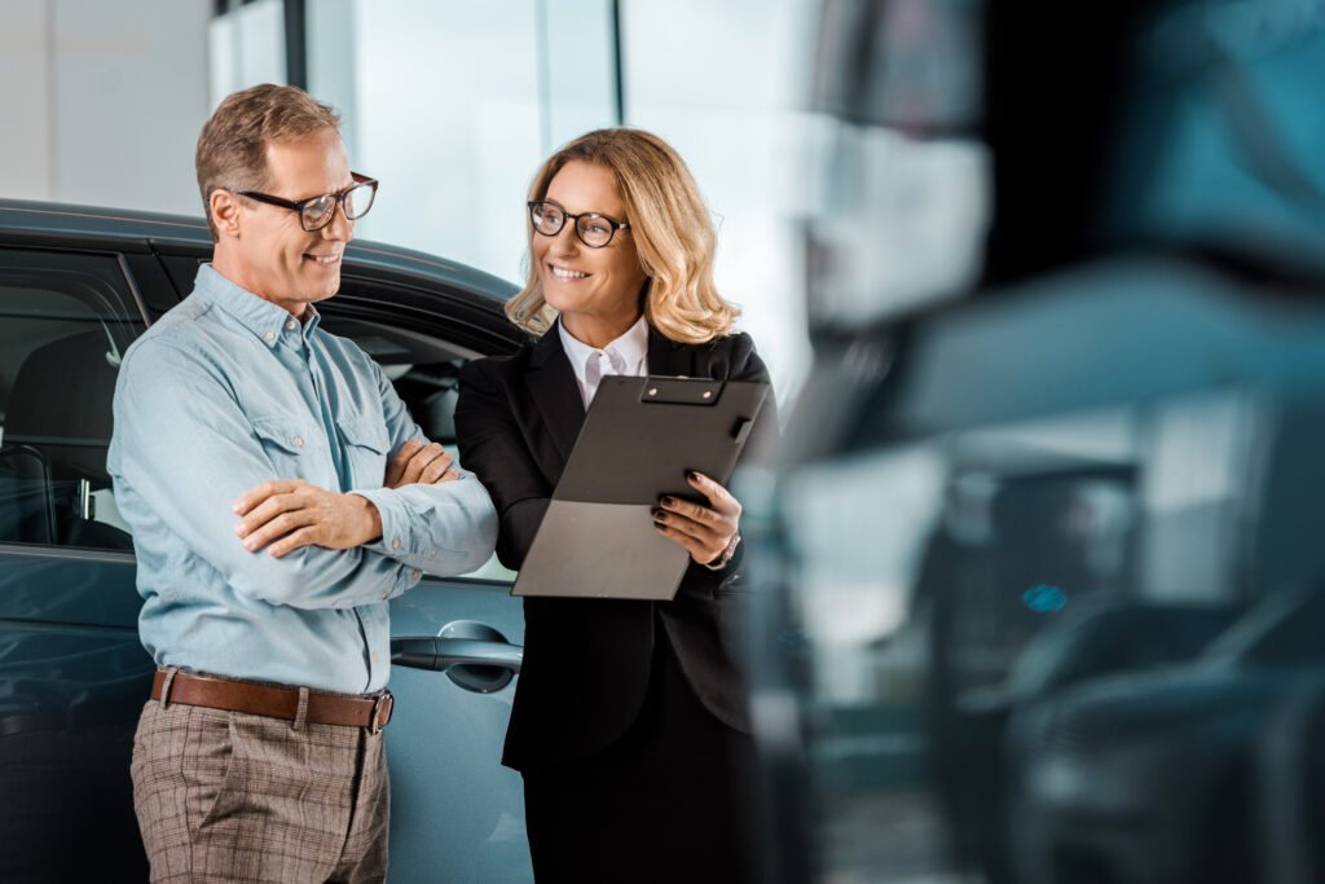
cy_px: 442
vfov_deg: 11.4
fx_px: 4417
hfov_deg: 17.1
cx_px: 662
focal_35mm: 120
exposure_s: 1/200
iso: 100
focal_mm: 120
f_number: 4
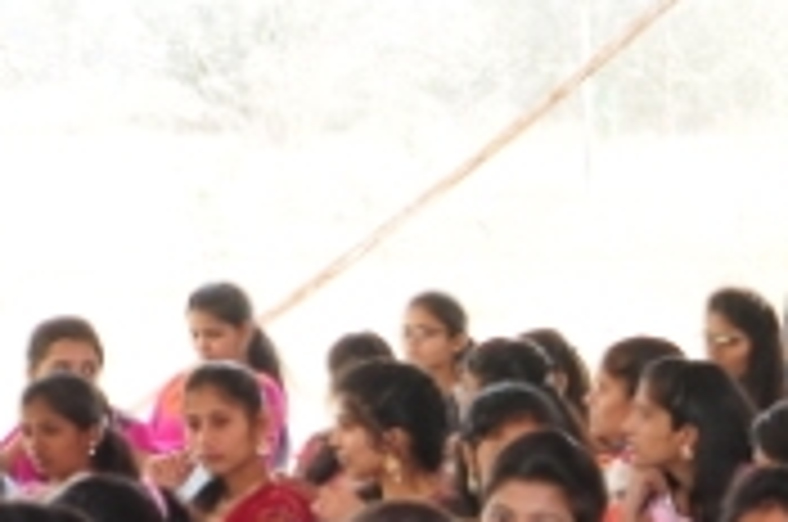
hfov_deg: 10.0
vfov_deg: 7.3
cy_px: 828
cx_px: 1824
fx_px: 4018
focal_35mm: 184
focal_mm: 21
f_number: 5.6
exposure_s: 1/125
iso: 400
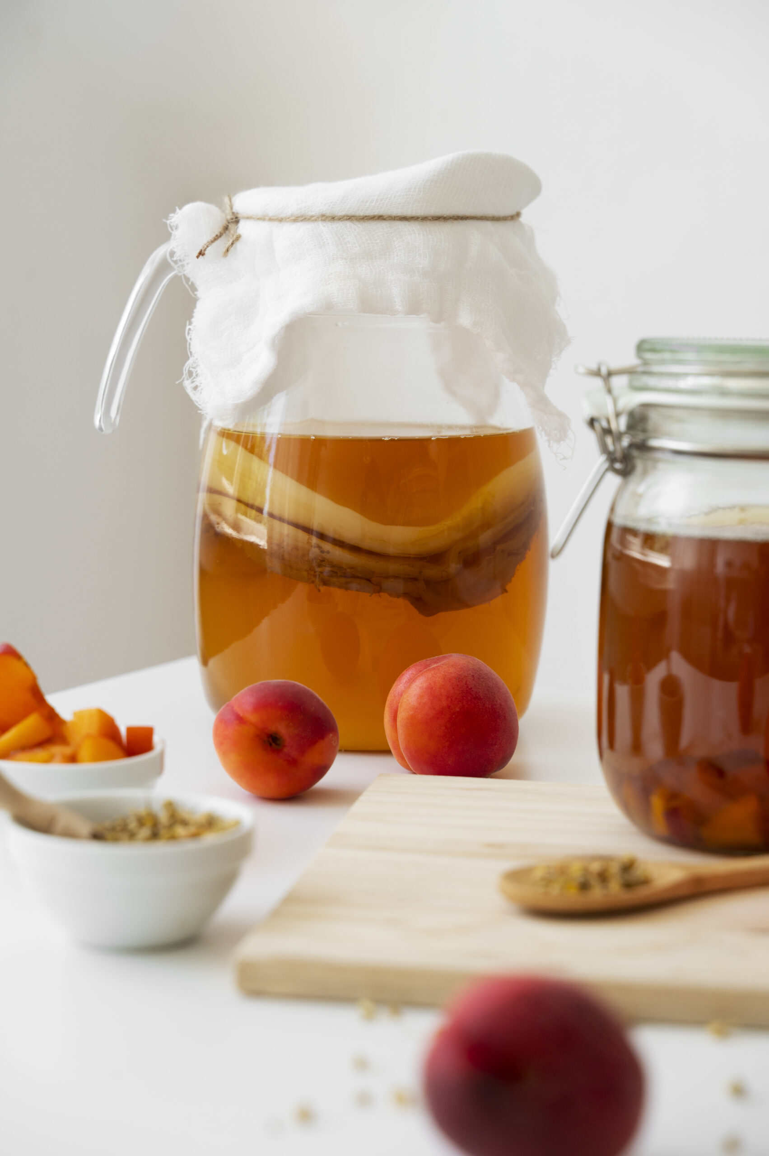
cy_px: 578
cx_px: 384
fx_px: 2407
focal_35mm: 75
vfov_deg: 27.0
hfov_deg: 18.2
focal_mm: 75
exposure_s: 1/160
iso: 640
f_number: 5
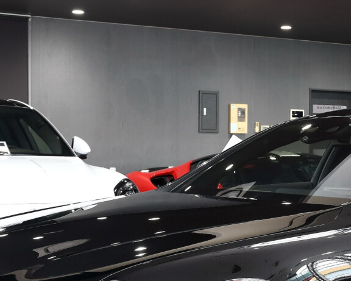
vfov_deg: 17.8
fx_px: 894
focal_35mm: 86
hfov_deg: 21.8
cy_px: 189
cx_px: 308
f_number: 4.5
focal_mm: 22
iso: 360
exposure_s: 1/40
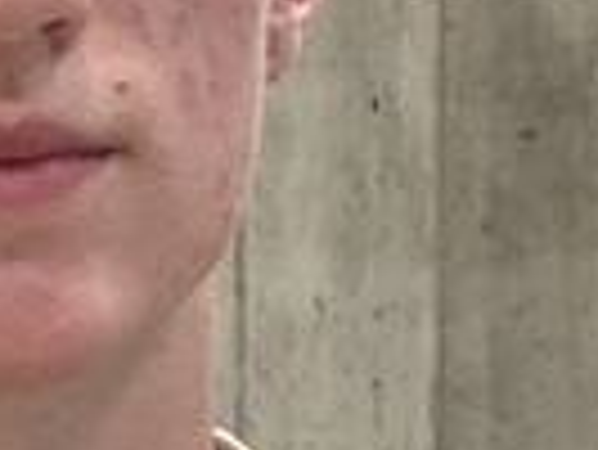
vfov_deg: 6.7
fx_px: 3718
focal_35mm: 215
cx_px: -166
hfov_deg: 9.1
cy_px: 909
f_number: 1.8
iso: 125
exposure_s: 1/59
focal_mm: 3.99
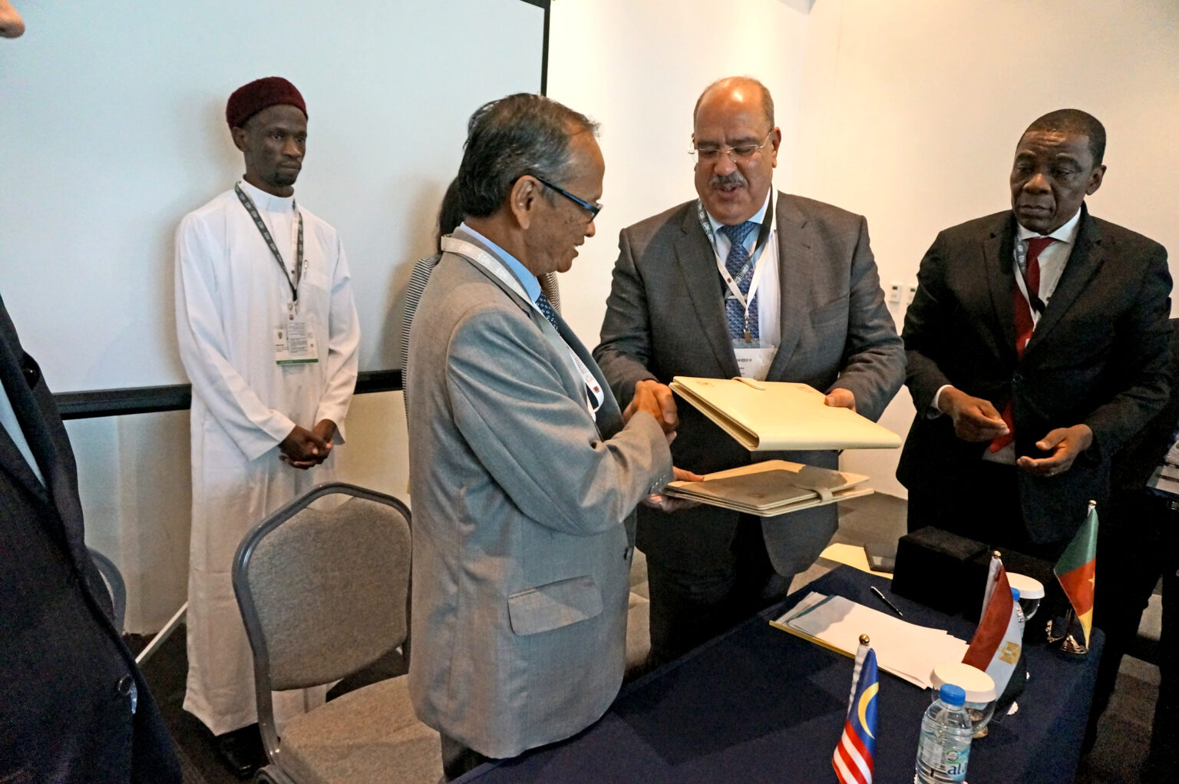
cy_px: 392
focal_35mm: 24
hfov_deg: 73.8
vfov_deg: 53.0
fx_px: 785
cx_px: 590
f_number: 3.5
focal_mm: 16
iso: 3200
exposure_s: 1/125
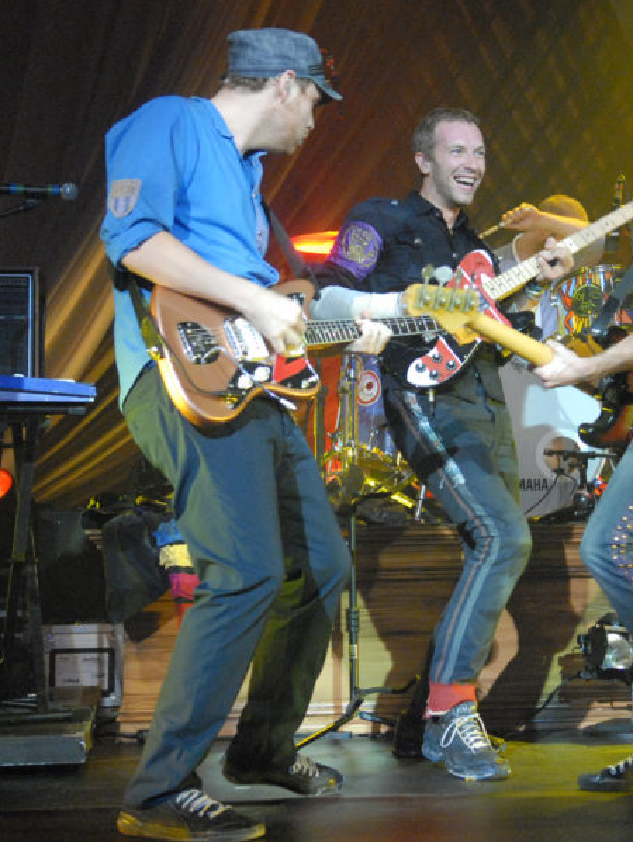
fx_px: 1802
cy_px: 380
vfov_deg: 26.3
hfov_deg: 19.8
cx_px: 459
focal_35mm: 74
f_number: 2.8
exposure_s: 1/125
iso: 1600
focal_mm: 30
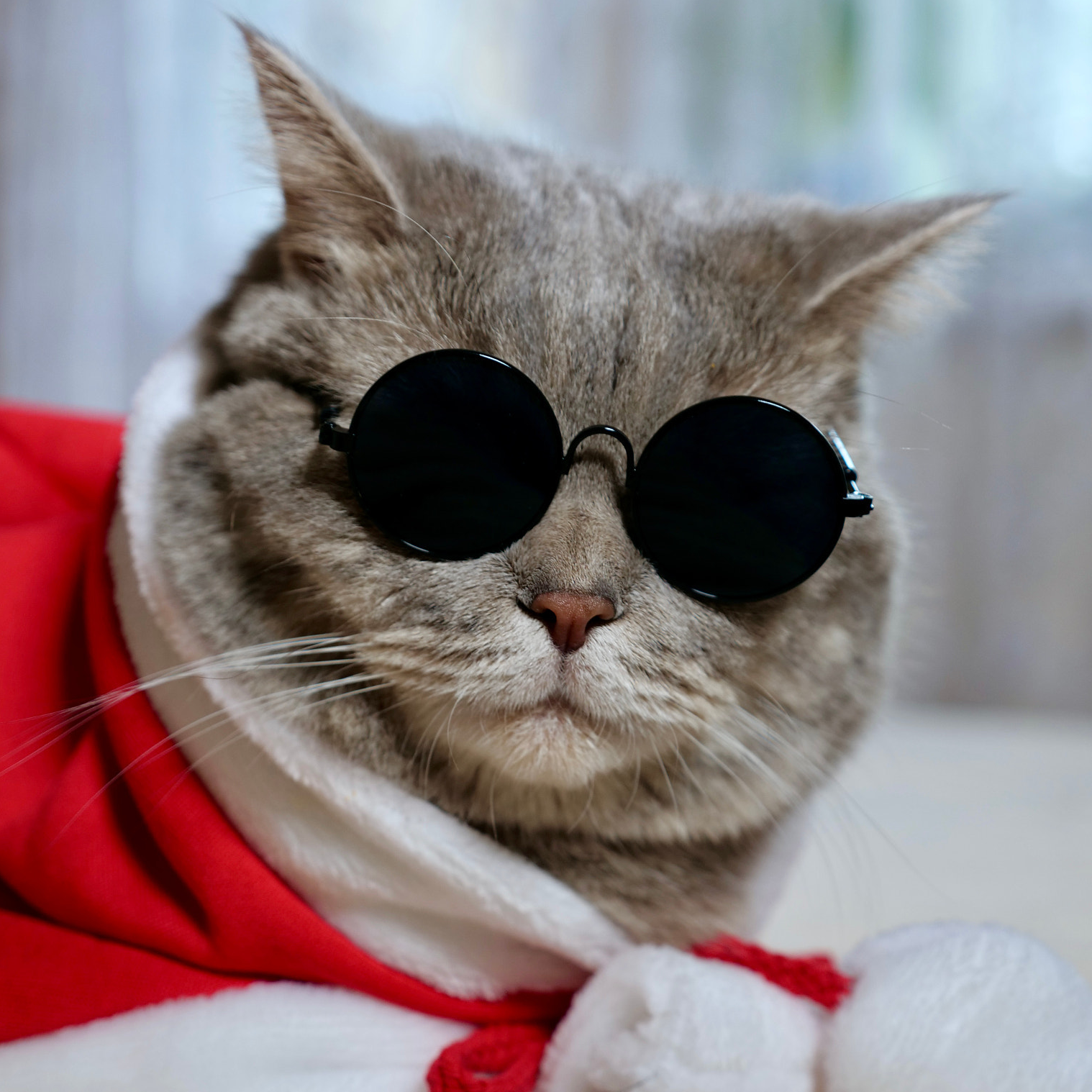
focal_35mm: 62
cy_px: 631
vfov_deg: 27.7
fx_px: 2213
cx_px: 550
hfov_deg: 27.7
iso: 200
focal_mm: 26
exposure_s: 1/60
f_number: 2.8
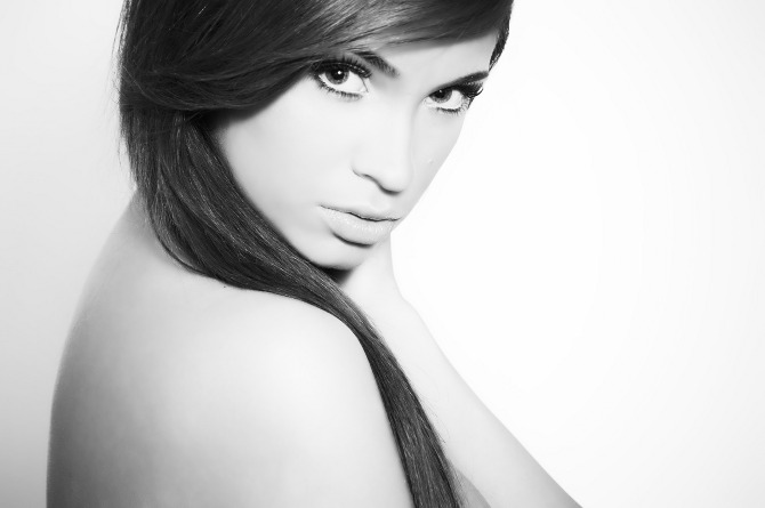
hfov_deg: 12.2
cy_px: 254
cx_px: 382
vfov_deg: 8.2
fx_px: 3566
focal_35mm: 168
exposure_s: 1/125
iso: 200
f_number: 7.1
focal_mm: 112
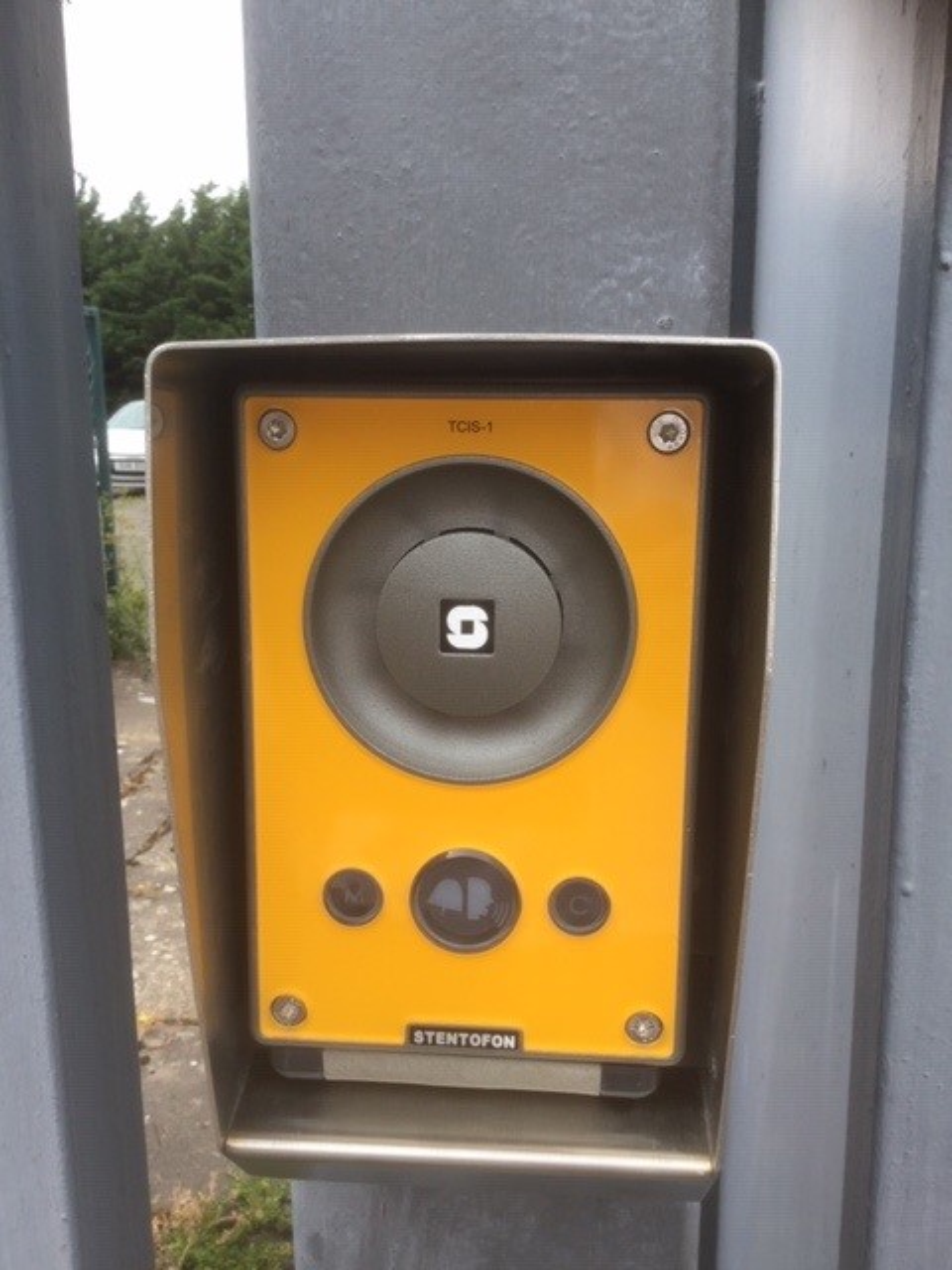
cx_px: 476
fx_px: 1137
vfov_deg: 58.4
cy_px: 635
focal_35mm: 31
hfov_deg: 45.4
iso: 25
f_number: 2.4
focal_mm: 3.3
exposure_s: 1/370
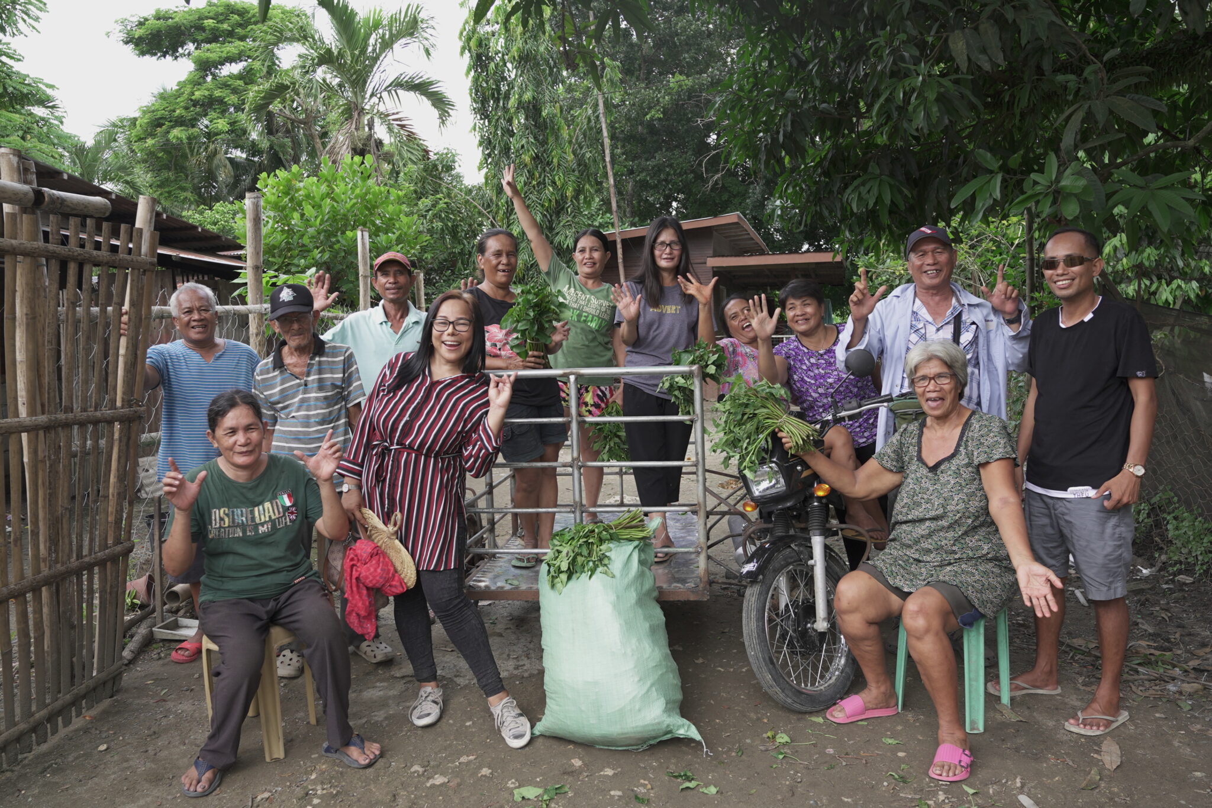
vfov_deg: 51.3
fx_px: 842
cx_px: 606
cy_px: 404
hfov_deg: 71.5
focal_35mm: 25
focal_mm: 17
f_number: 3.5
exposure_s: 1/200
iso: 125
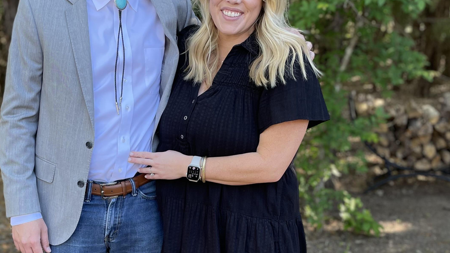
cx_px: 170
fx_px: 644
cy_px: 226
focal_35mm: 54
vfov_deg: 21.7
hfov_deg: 38.3
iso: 32
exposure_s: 1/121
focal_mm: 4.2
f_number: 1.6
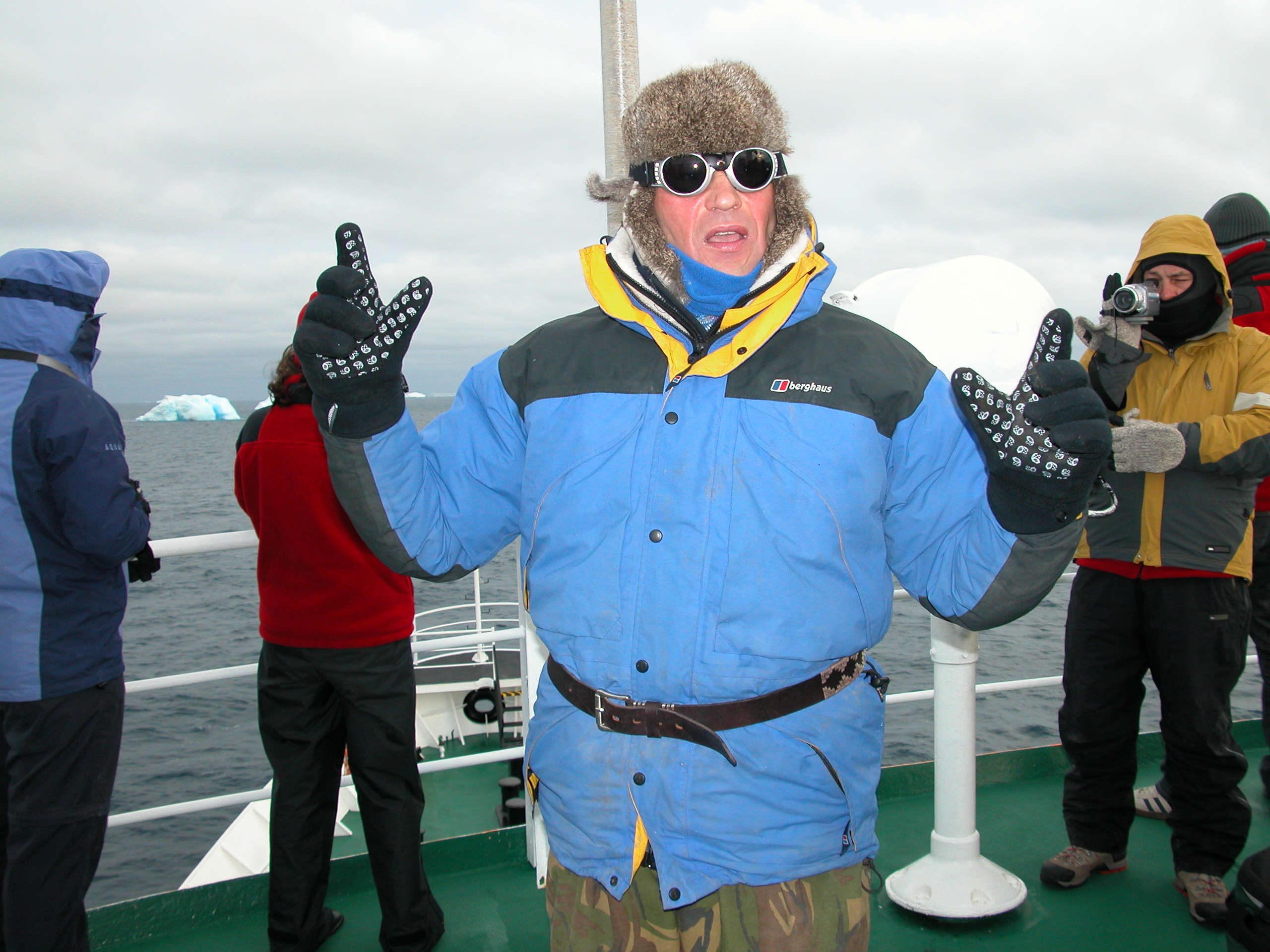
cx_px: 635
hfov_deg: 54.0
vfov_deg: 41.8
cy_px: 476
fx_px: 1247
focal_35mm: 34
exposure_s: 1/118
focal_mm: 8.9
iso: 100
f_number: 4
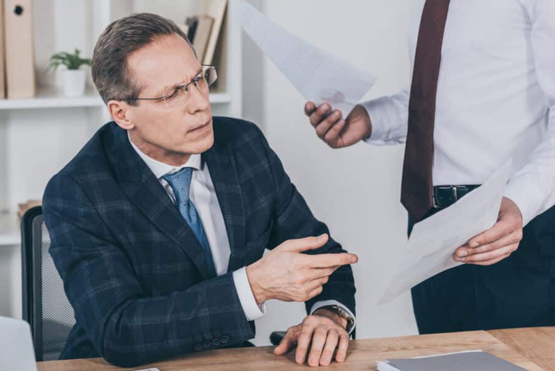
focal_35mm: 105
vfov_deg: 13.1
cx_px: 255
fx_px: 1619
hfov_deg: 19.4
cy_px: 180
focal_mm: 92
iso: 160
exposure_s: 1/160
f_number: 4.5
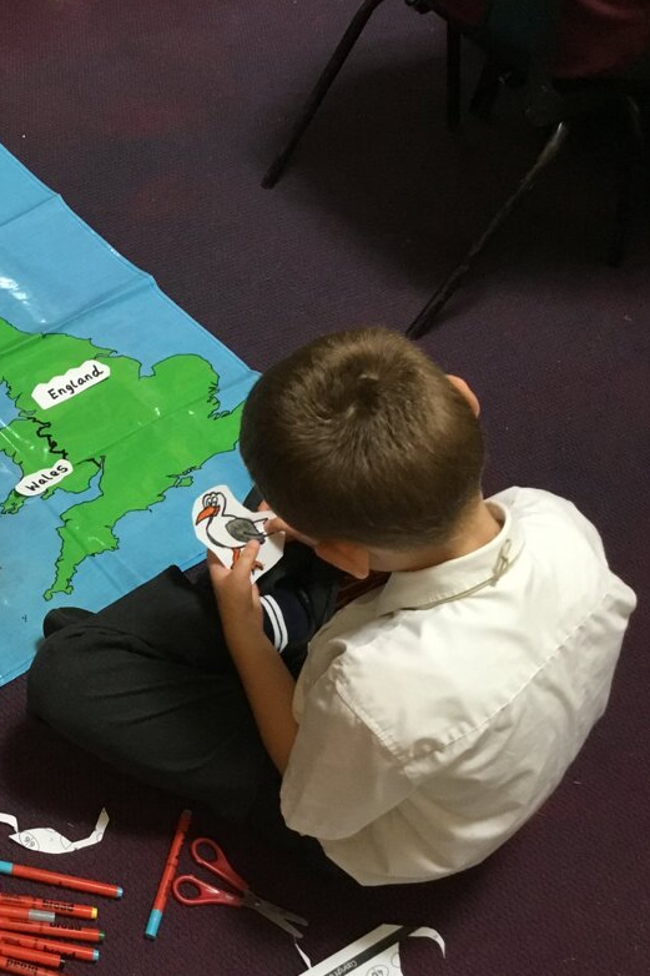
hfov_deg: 28.5
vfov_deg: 44.5
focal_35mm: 44
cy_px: 490
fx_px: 1192
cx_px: -6
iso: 160
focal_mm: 3.3
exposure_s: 1/33
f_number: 2.4
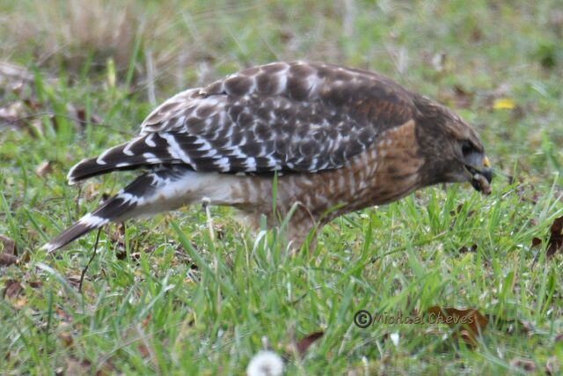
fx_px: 9385
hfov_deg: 3.4
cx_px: 282
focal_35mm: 600
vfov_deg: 2.3
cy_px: 188
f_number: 7.1
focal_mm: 600
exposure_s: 1/667
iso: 500
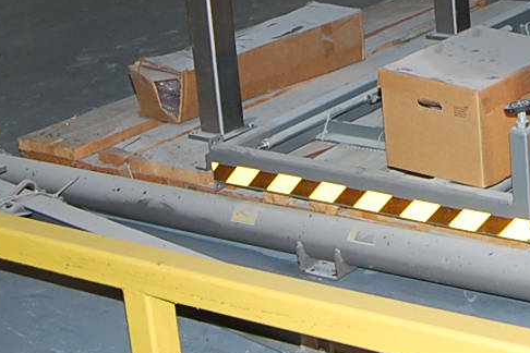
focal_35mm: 102
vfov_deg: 12.7
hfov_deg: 19.4
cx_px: 542
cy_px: -175
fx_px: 1502
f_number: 4
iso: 400
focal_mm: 22
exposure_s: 1/60
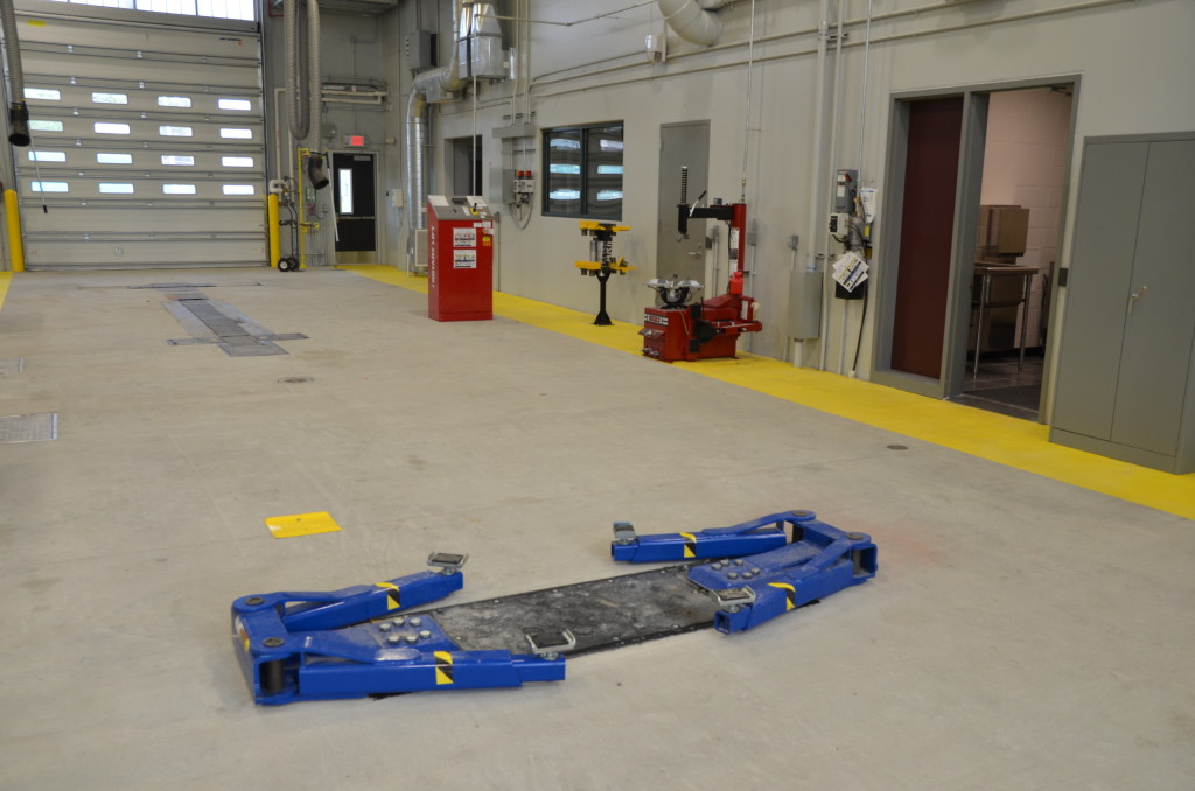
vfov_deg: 43.4
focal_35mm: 30
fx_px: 994
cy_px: 396
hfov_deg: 62.0
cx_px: 598
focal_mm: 20
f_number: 4.5
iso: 400
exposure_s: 1/80
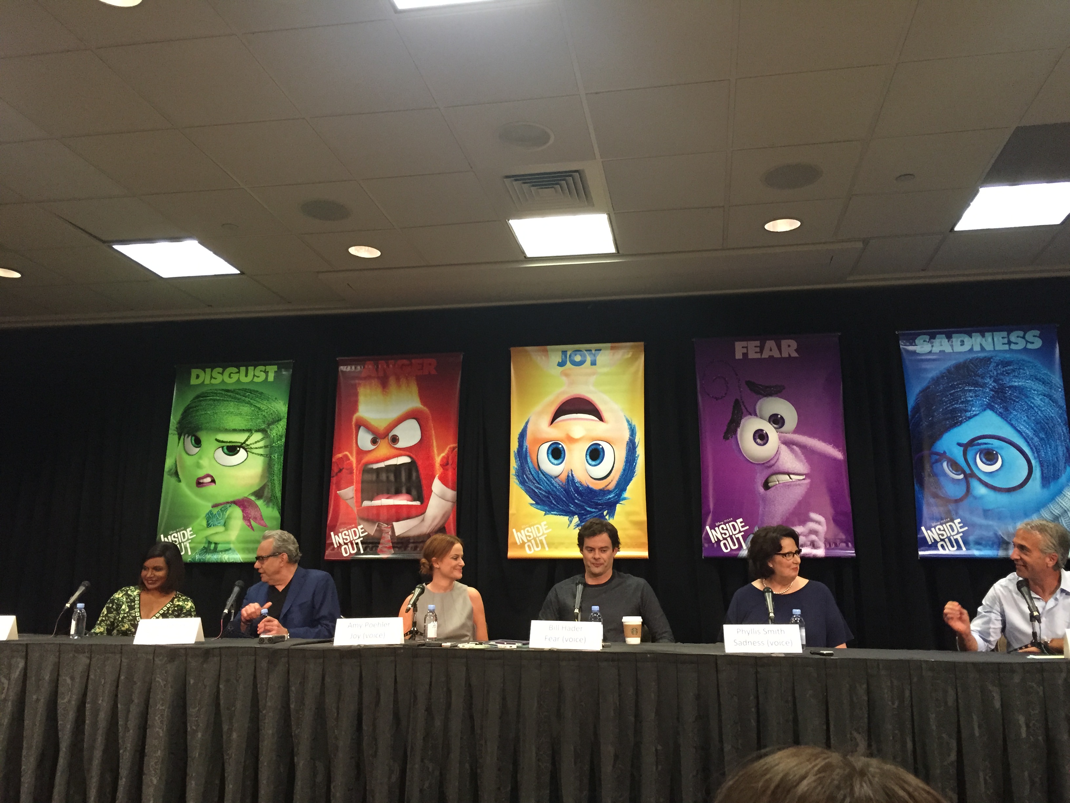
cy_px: 402
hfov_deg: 61.7
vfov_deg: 48.2
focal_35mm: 29
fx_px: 896
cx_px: 535
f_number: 2.2
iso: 250
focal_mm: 4.15
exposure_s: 1/30
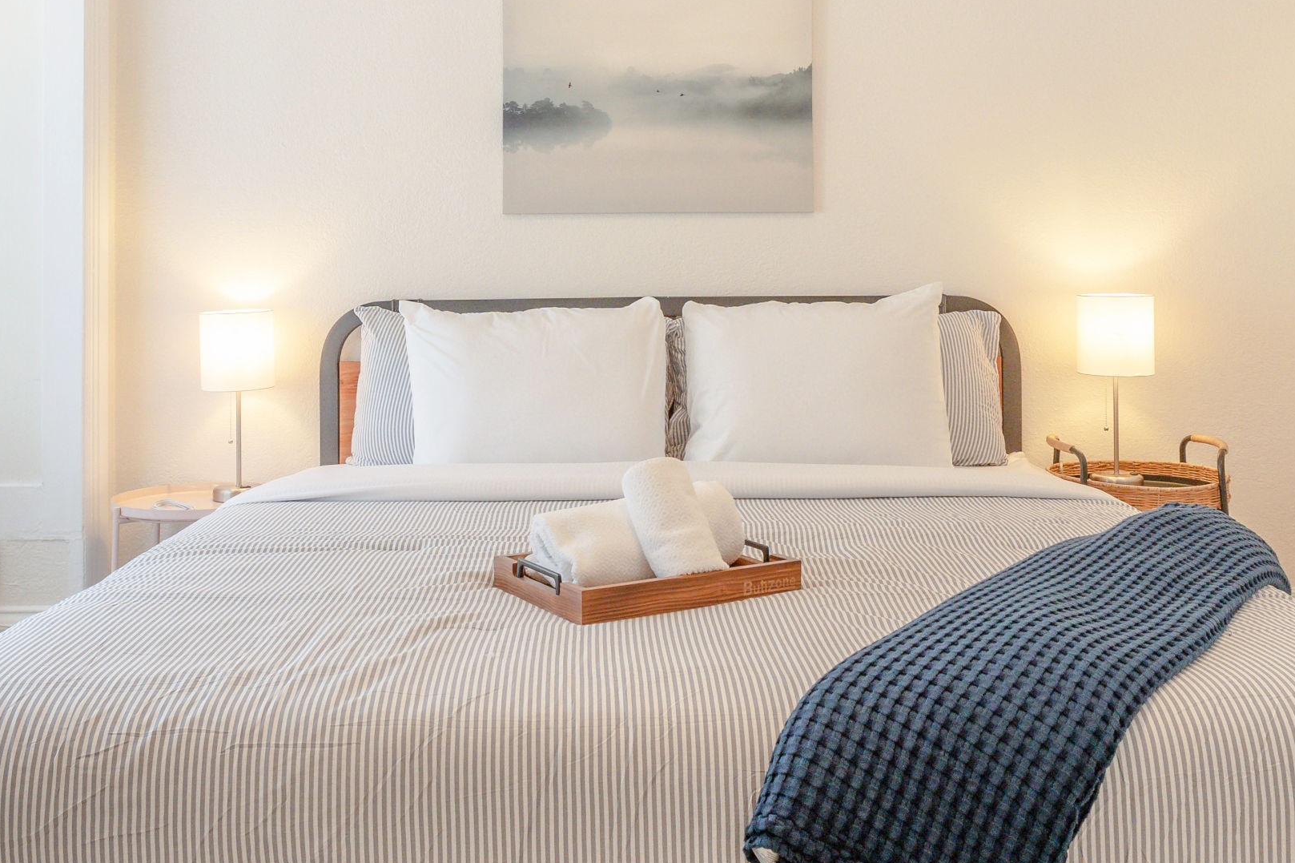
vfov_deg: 34.7
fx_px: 1366
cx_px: 710
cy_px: 289
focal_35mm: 38
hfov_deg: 50.6
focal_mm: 16
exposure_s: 1/125
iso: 800
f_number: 5.6
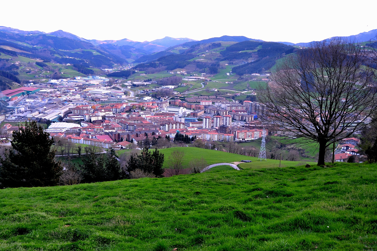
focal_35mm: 33
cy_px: 116
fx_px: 346
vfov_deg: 39.9
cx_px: 156
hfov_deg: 56.9
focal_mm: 18
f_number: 4.5
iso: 100
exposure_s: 1/30
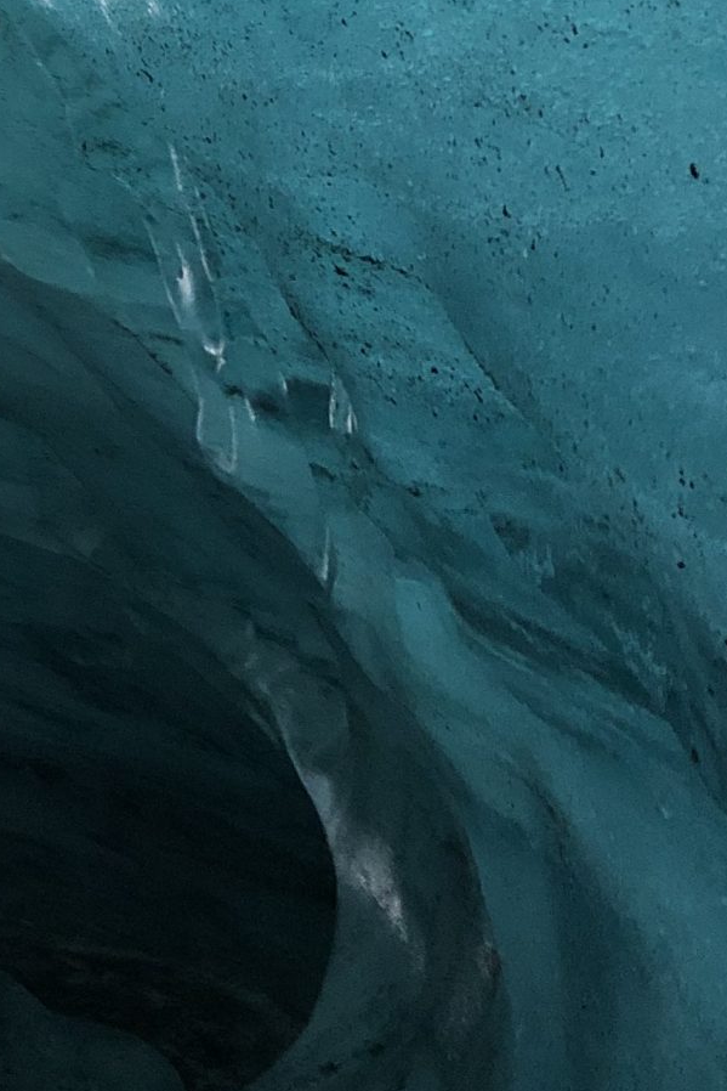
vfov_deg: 24.1
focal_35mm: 83
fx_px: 2513
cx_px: -381
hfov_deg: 15.2
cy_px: 244
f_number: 1.8
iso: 100
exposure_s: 1/13
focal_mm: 3.99
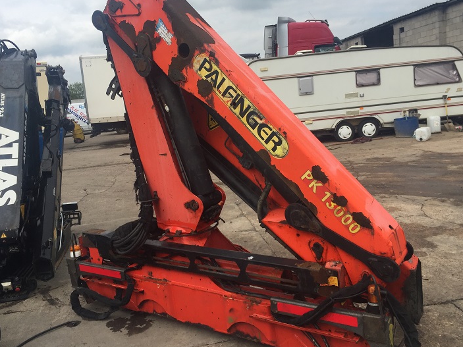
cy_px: 162
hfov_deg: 55.4
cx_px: 231
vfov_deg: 42.9
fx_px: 441
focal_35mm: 33
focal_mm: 4.15
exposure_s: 1/1721
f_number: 2.2
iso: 32
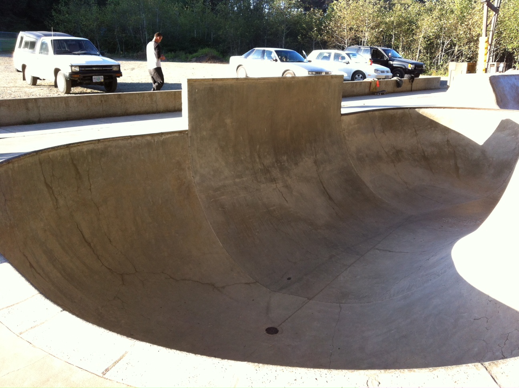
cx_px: 260
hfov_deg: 52.7
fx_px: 524
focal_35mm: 35
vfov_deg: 40.6
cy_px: 194
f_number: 2.8
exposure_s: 1/178
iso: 80
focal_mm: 3.85
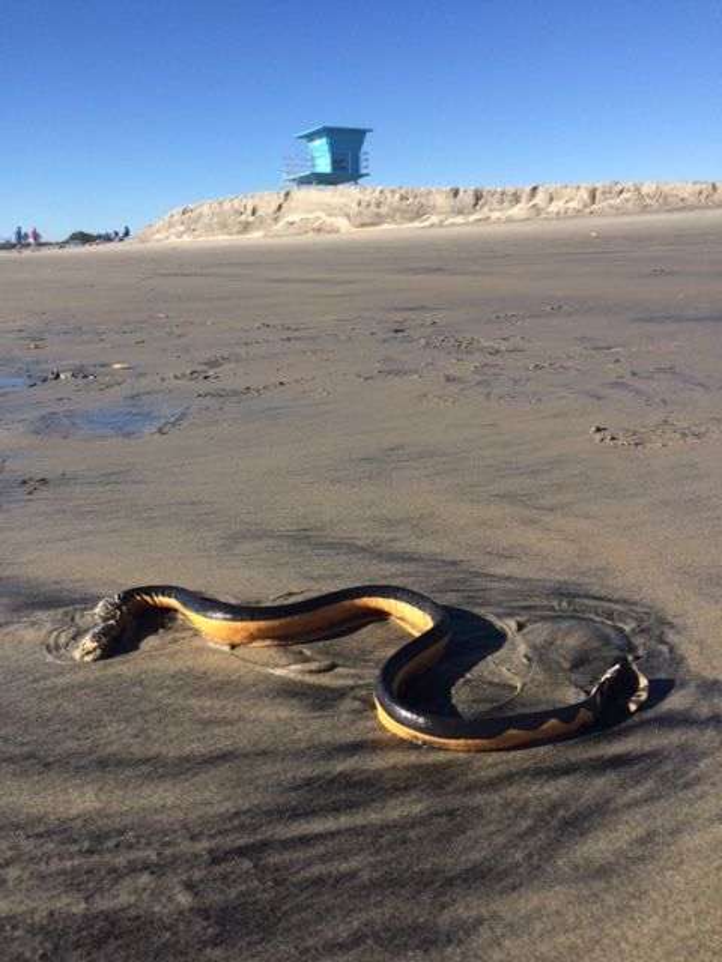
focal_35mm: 29
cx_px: 361
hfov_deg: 48.2
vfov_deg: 61.7
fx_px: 806
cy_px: 481
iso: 32
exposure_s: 1/2053
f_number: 2.2
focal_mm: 4.15
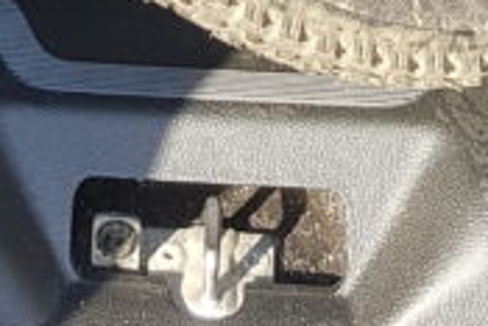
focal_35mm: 158
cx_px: 128
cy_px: -1062
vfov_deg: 6.6
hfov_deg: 13.0
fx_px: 2143
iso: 40
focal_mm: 4.2
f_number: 1.7
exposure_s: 1/174
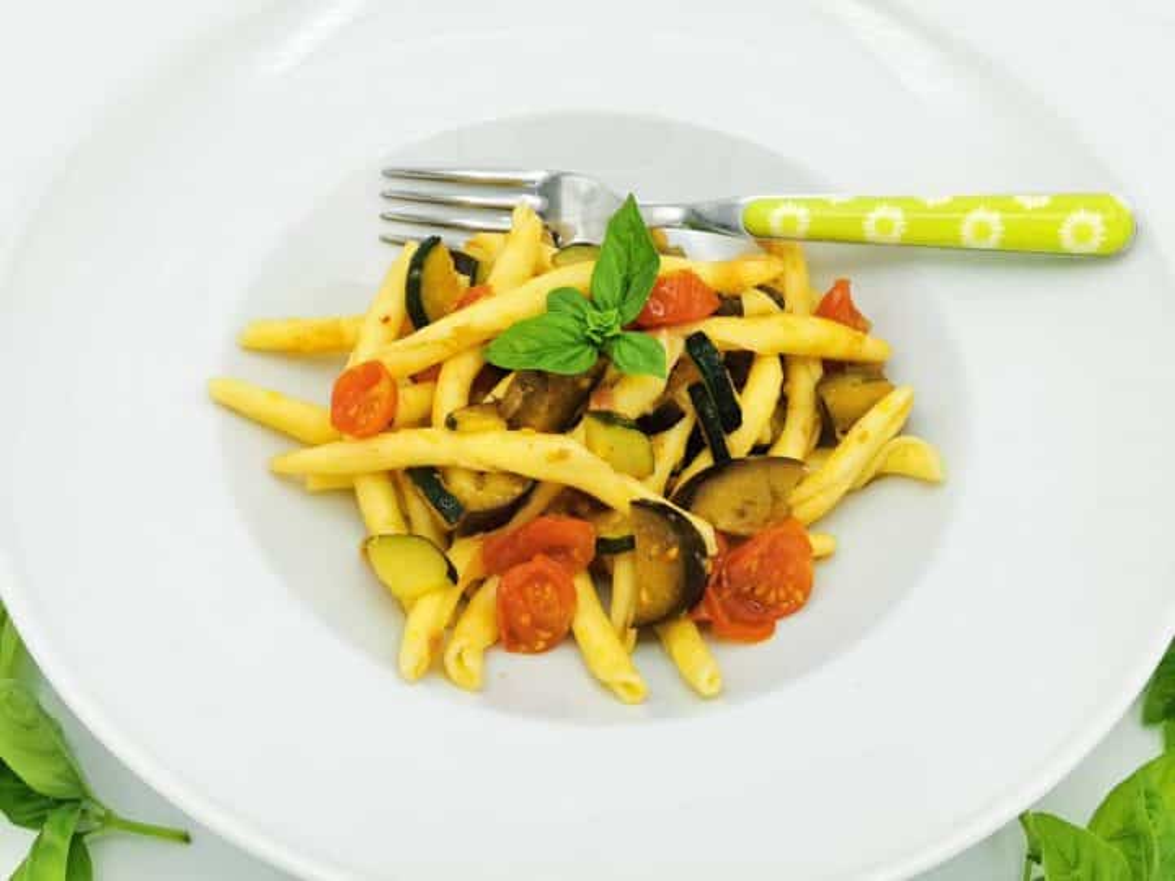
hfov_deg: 39.7
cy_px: 440
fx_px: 1629
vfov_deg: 30.3
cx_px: 588
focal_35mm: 48
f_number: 1.6
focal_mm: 5.56
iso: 50
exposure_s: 1/1116
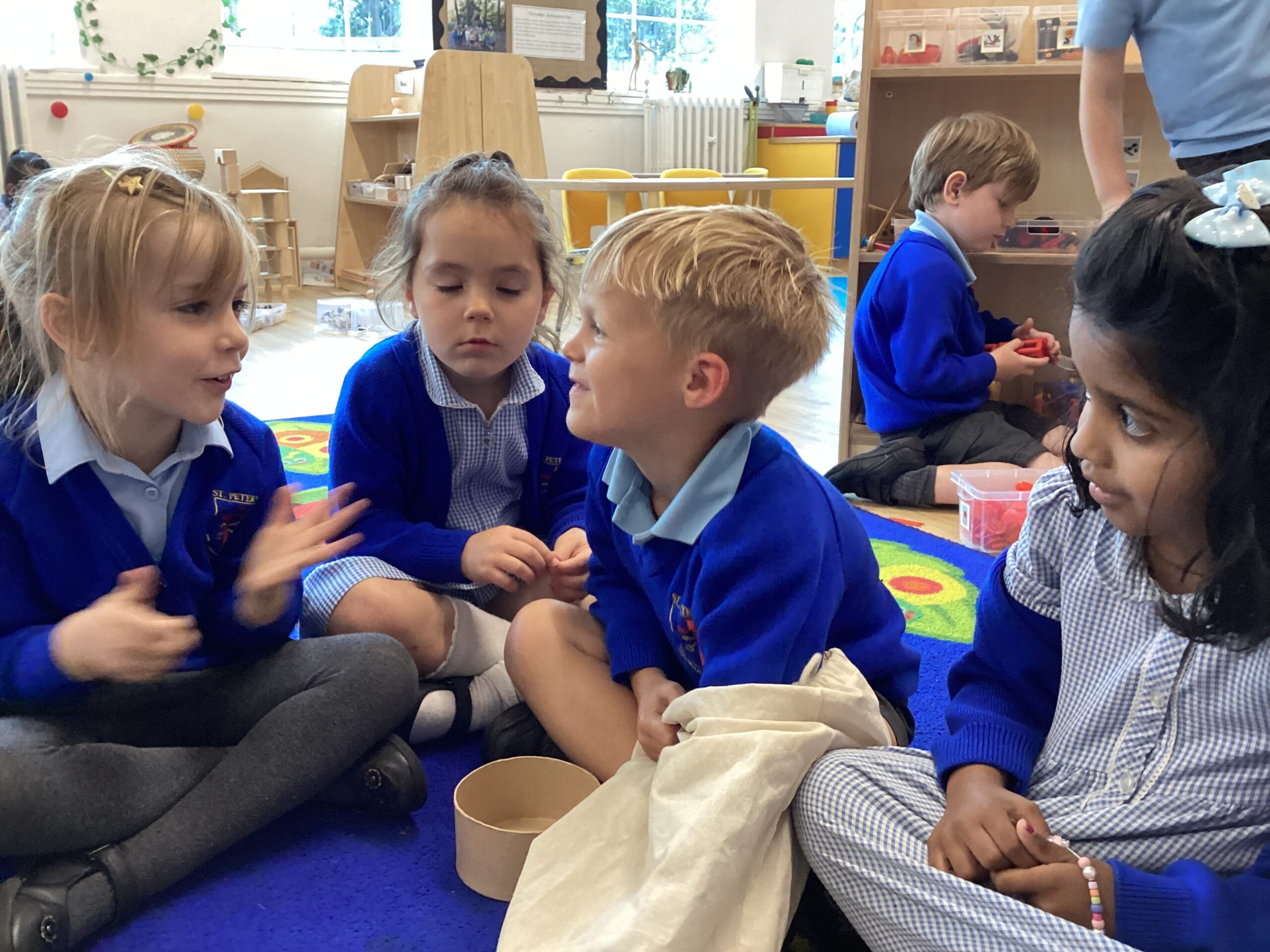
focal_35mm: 31
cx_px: 635
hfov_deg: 58.4
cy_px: 476
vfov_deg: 45.4
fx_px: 1137
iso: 250
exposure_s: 1/50
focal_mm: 3.3
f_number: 2.4
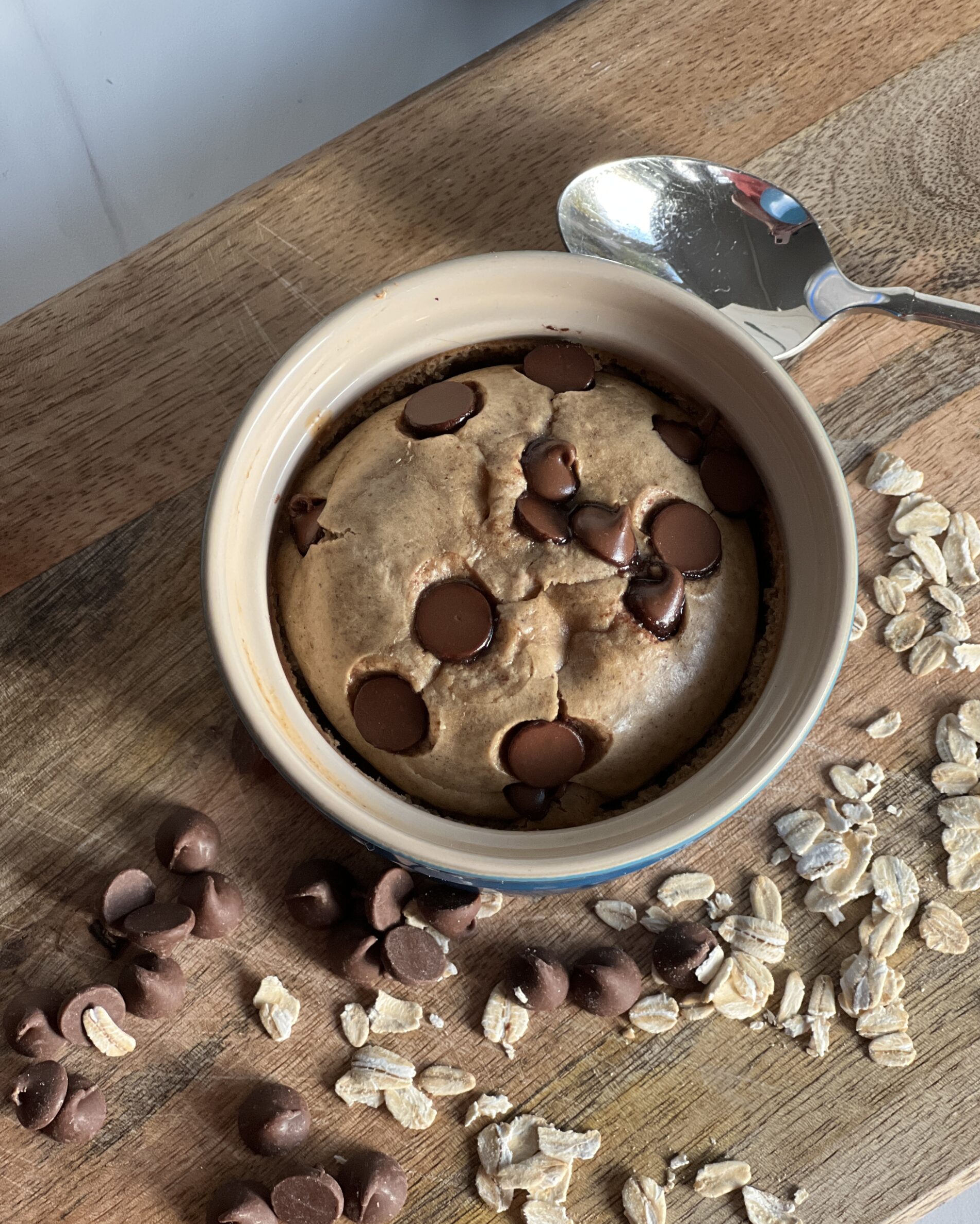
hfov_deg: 18.9
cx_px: 495
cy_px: 640
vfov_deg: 23.6
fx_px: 2937
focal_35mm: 81
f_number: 2.8
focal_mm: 9
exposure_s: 1/68
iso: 250
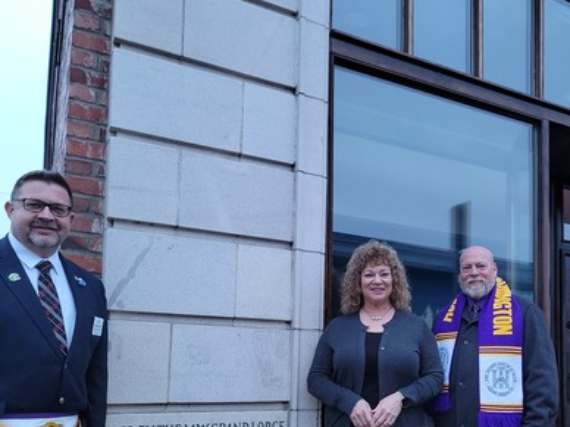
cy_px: 321
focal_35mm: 38
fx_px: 626
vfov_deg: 36.8
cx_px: 403
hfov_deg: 47.7
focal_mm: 7
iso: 100
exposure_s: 1/30
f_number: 1.8
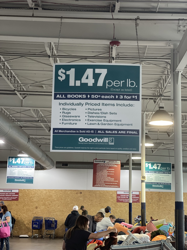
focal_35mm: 64
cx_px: 94
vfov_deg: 30.3
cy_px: 125
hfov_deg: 22.9
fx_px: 461
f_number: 2.2
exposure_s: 1/40
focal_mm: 7.5
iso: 160
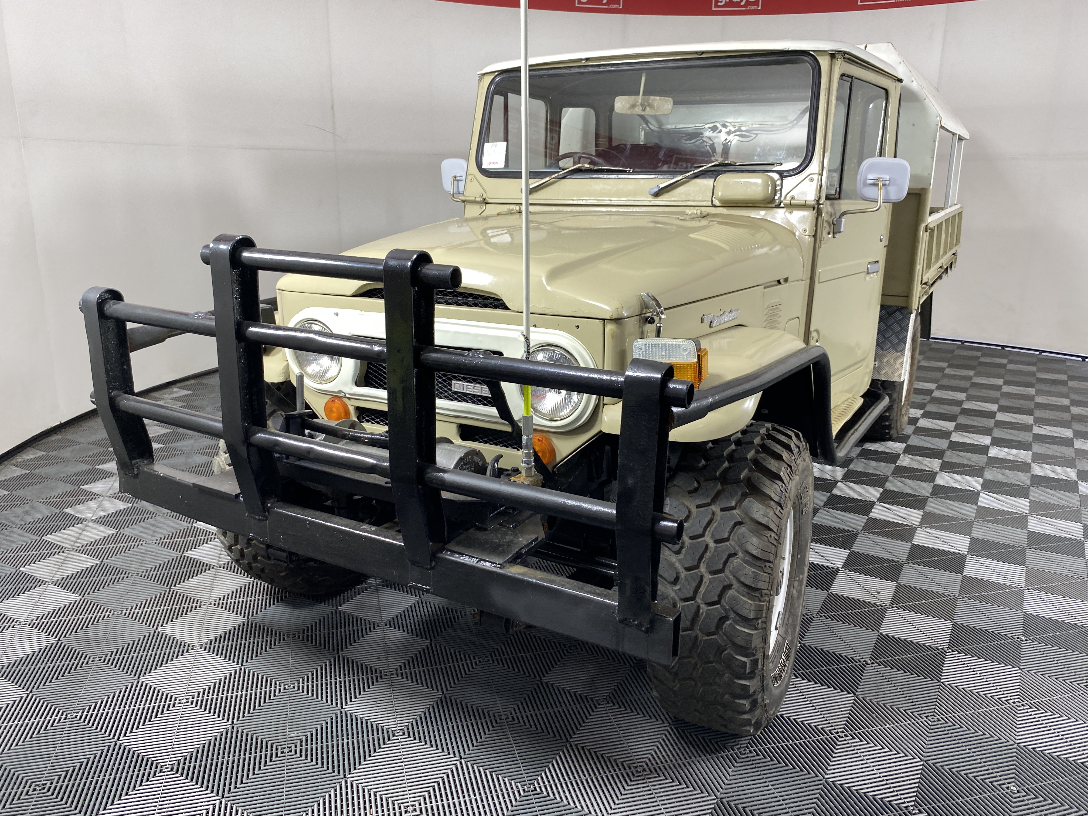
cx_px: 544
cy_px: 408
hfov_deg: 67.3
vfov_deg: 53.1
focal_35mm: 26
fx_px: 817
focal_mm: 4.25
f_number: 1.8
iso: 40
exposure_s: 1/100
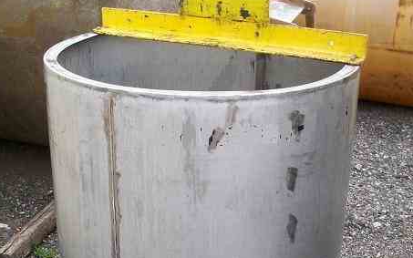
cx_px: 165
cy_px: 229
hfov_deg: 33.9
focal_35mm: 60
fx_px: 675
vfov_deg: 21.2
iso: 80
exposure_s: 1/400
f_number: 3.1
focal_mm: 6.3
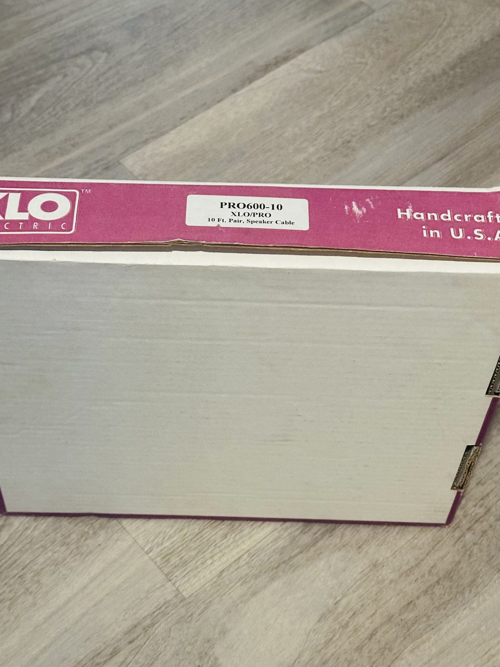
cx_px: 250
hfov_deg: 30.3
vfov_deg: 39.7
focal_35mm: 48
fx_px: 924
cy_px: 334
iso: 500
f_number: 1.78
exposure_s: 1/40
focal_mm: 6.86
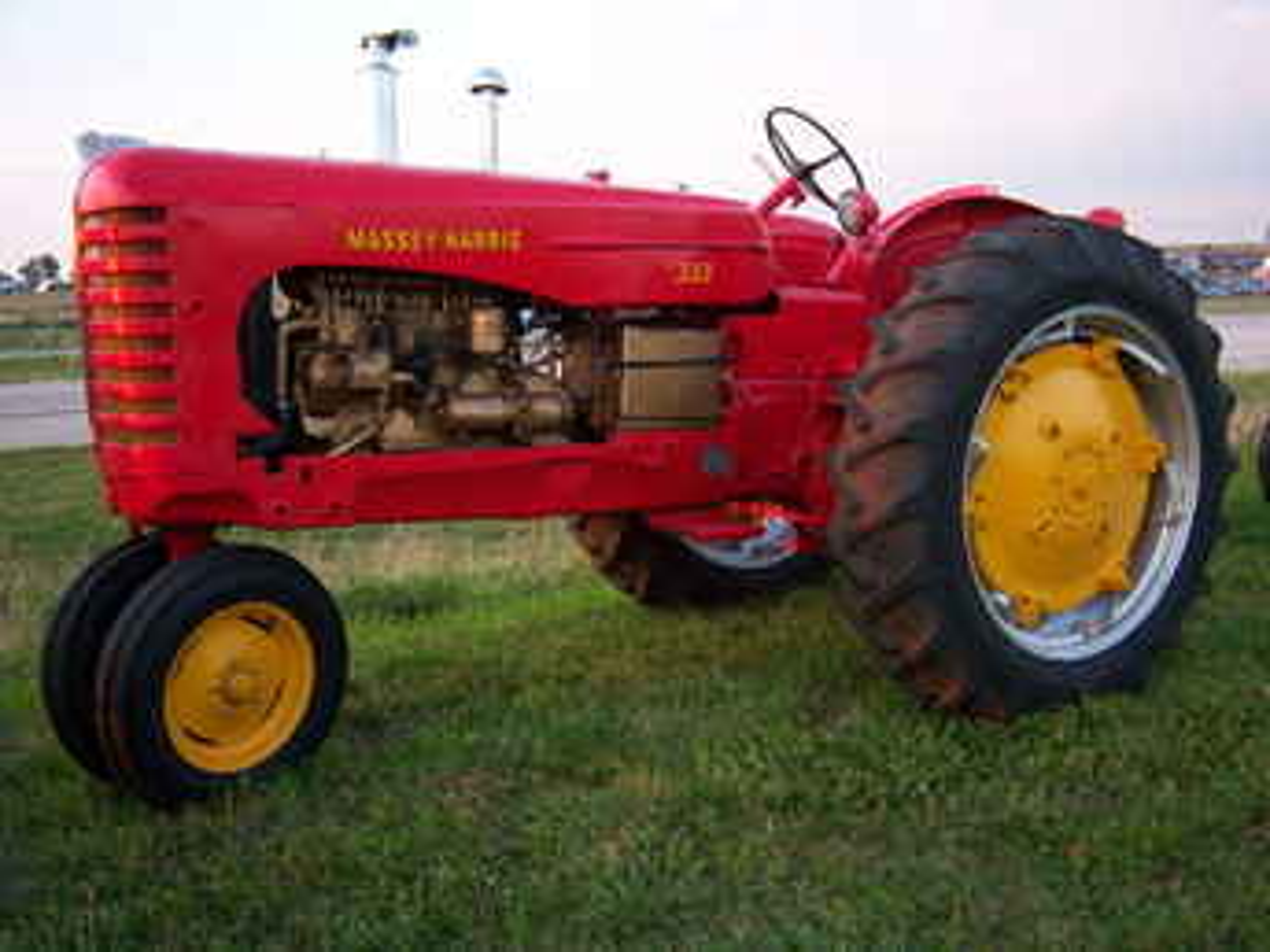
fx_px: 1321
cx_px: 635
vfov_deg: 39.7
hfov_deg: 51.4
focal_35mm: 36
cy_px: 476
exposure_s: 1/60
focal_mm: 7.5
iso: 80
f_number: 2.8
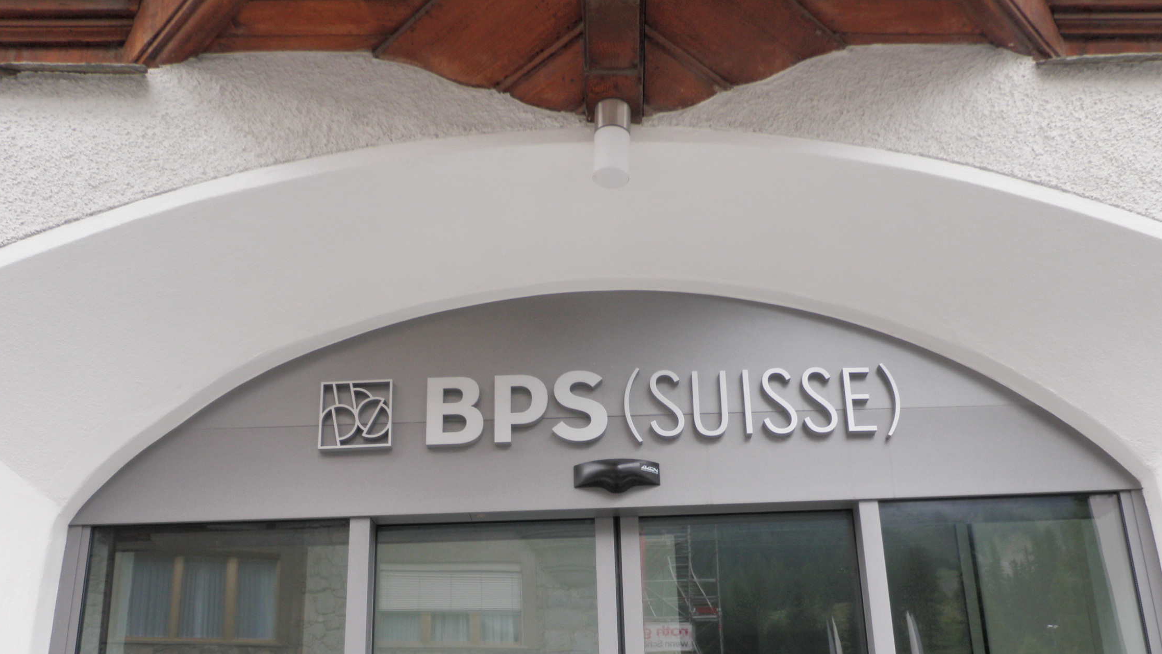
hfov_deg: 56.4
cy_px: 495
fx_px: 1078
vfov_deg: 33.0
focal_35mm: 35
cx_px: 660
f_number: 3.5
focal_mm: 5
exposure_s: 1/80
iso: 50
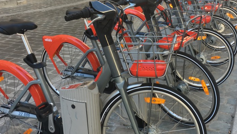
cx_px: 138
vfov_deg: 24.4
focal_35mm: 49
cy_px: 51
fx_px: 308
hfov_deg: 41.9
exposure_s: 1/100
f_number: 2.2
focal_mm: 4.15
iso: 32
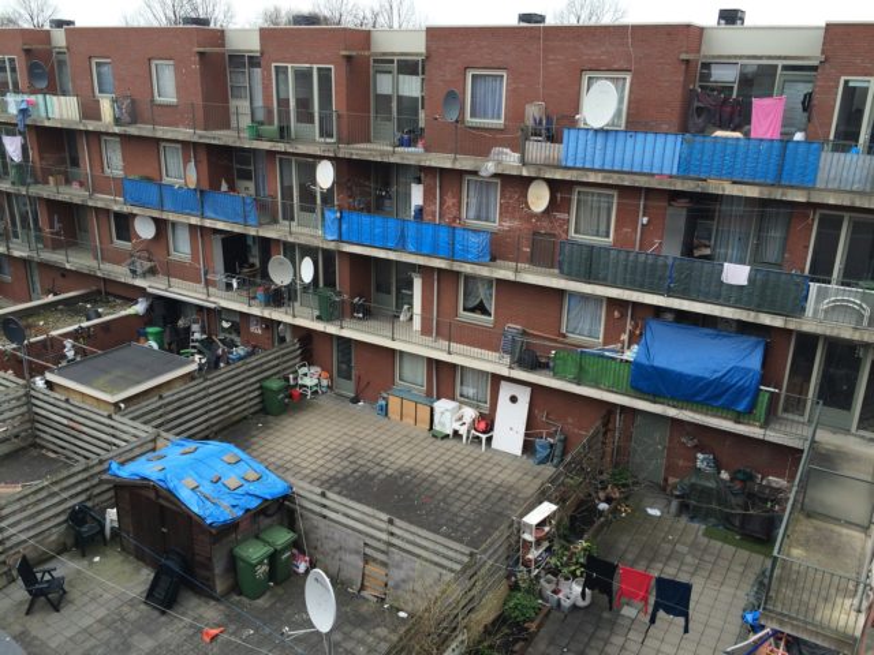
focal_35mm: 29
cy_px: 328
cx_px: 437
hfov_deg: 61.7
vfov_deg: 48.2
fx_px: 732
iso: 32
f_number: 2.2
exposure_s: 1/456
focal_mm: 4.15
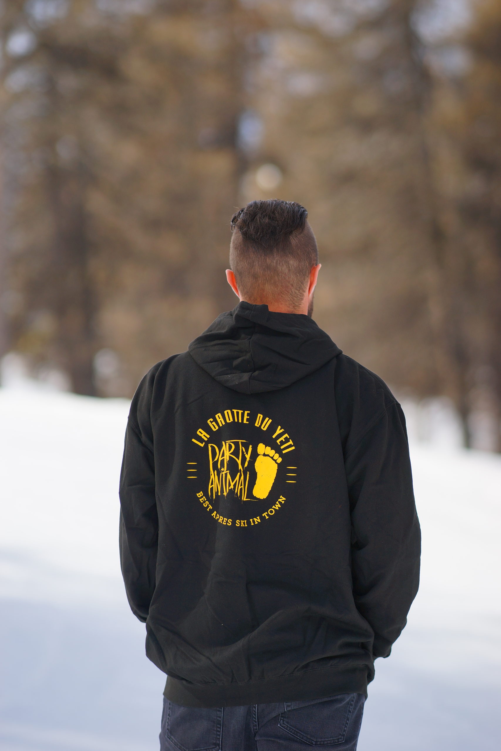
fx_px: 2818
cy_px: 376
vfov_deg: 15.2
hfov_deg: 10.2
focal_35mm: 135
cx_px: 250
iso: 100
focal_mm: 135
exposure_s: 1/2000
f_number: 2.8
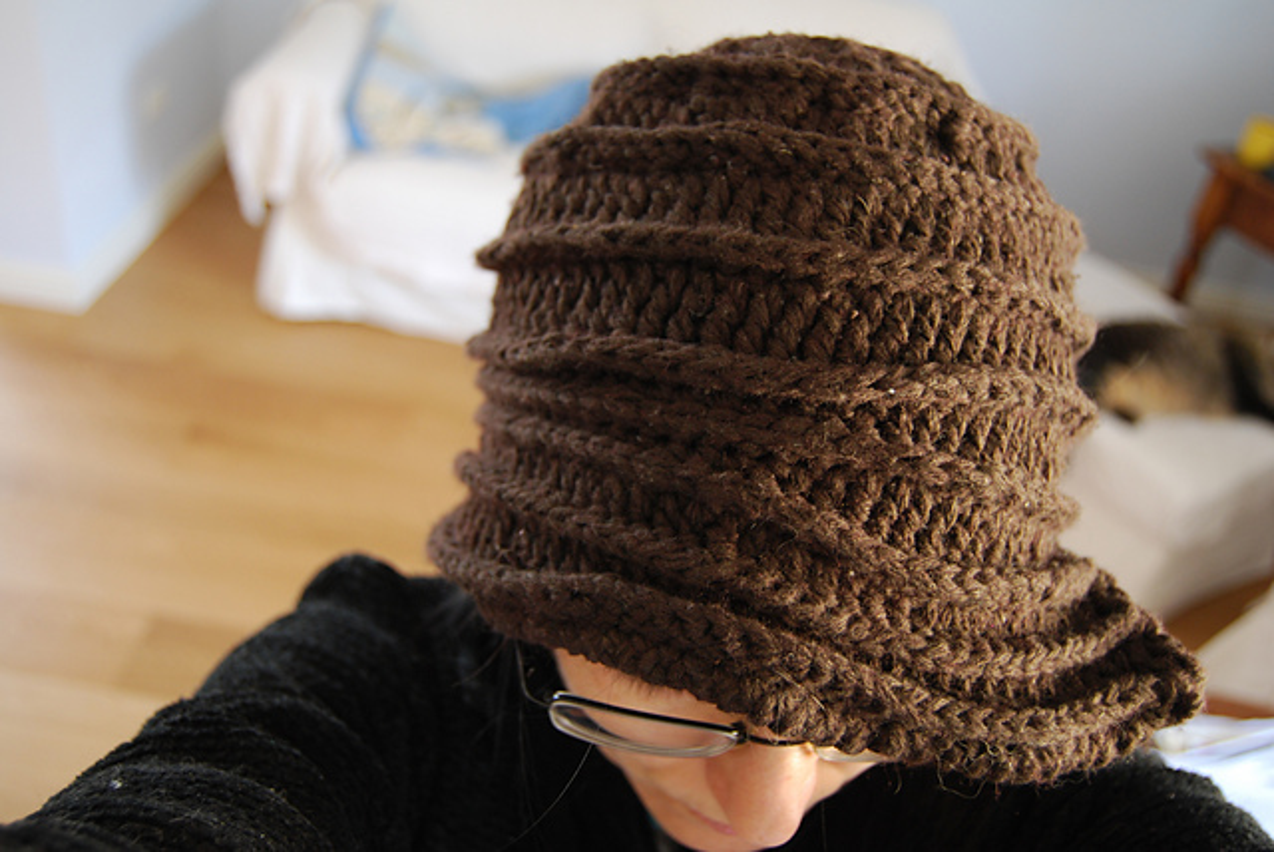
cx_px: 637
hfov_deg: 55.1
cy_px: 426
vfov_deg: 38.4
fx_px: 1222
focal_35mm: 34
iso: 400
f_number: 3.8
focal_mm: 23
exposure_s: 1/15
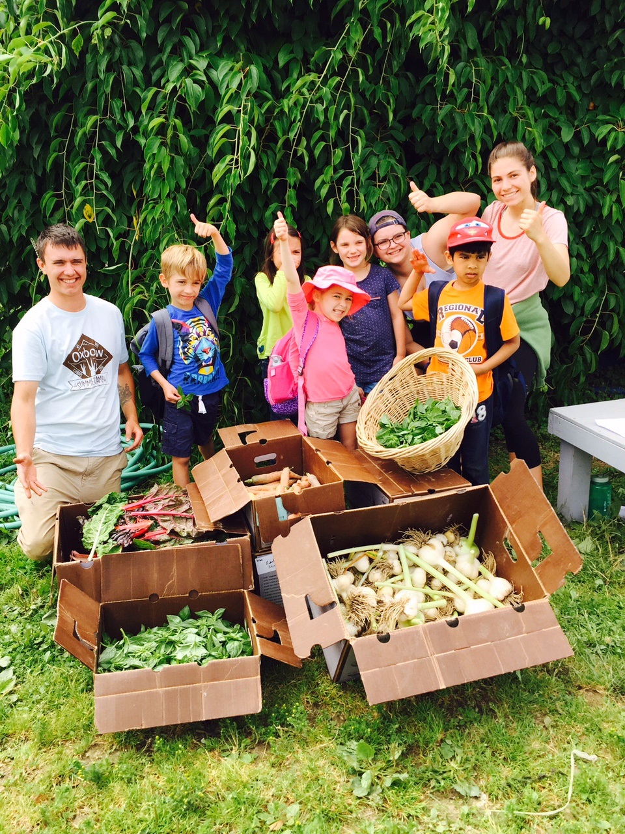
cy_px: 417
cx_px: 312
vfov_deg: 61.7
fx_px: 698
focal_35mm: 29
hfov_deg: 48.2
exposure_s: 1/638
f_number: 2.2
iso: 32
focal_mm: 4.15
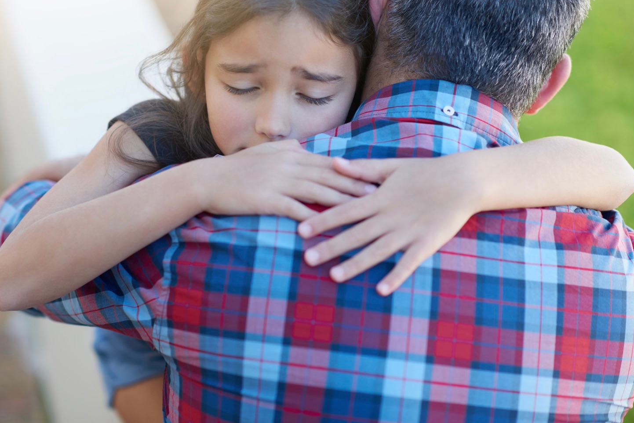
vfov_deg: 12.9
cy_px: 176
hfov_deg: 19.2
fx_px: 1867
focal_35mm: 106
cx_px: 248
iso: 100
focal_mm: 85
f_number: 2.2
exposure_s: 1/500
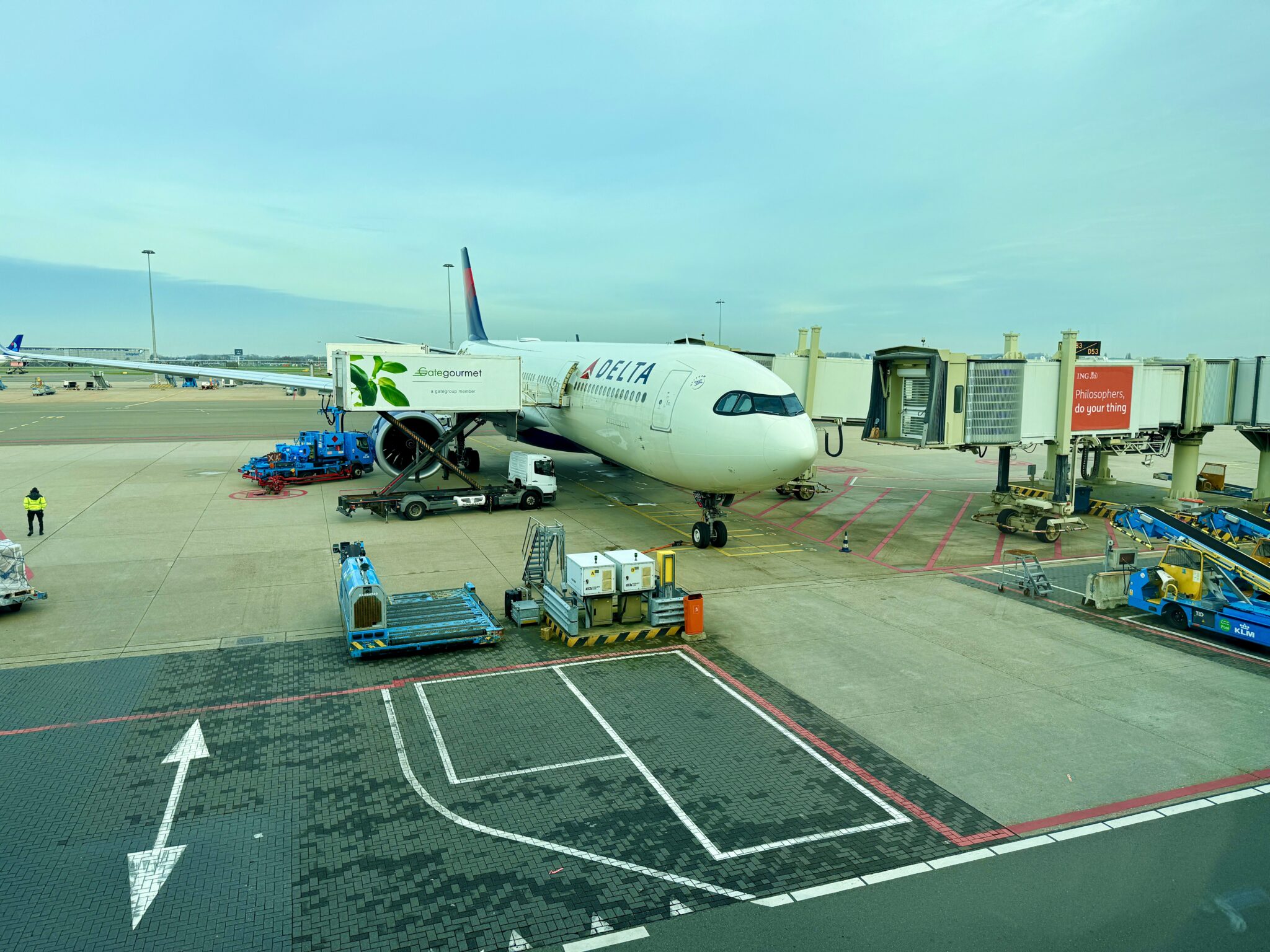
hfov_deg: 71.6
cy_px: 476
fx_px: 881
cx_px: 635
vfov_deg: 56.8
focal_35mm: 24
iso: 80
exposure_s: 1/2174
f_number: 1.78
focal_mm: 6.86
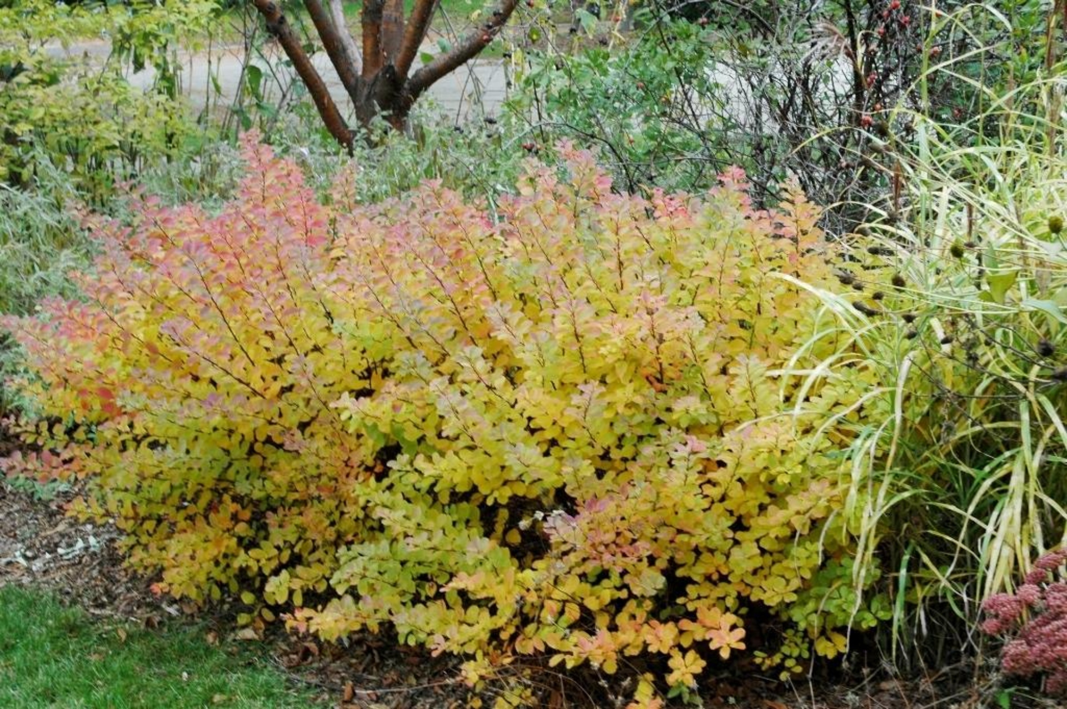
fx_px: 1510
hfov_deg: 38.9
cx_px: 534
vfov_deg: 26.4
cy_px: 354
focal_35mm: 51
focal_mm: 34
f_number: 6.3
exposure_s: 1/30
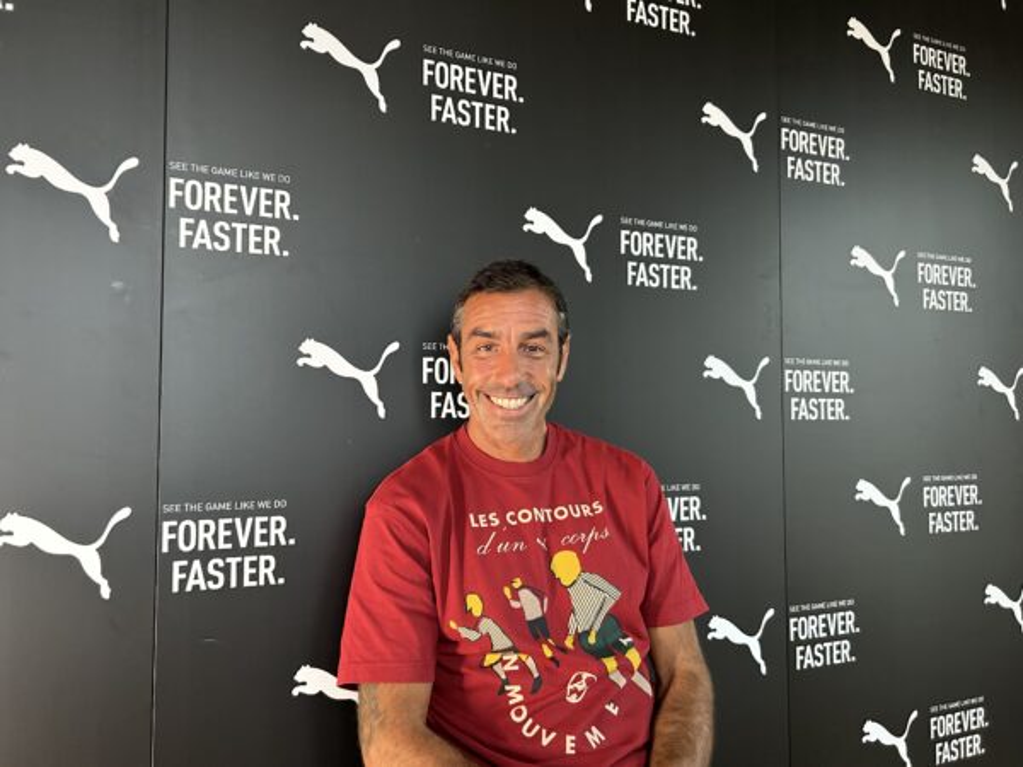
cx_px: 512
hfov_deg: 67.3
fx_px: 768
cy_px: 384
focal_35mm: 26
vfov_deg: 53.1
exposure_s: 1/56
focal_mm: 5.7
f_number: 1.5
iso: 500
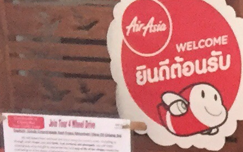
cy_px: 342
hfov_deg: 7.5
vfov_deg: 5.6
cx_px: 837
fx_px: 1503
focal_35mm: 227
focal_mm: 4.15
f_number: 2.2
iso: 125
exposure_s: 1/33
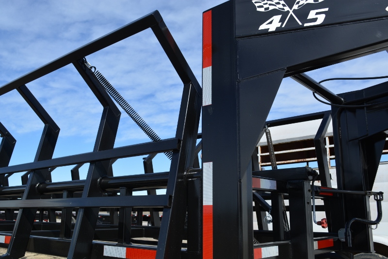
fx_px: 388
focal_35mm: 36
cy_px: 130
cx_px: 194
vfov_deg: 36.9
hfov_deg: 53.1
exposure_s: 1/250
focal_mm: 24
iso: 100
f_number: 8
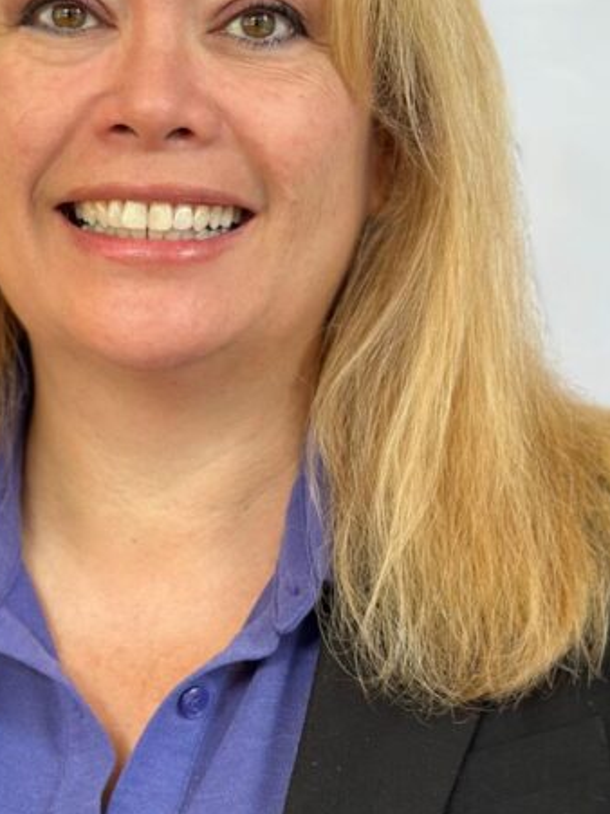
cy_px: 473
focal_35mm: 109
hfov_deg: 13.6
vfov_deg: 18.0
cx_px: 235
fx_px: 2562
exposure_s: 1/155
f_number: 1.78
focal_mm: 6.86
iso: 80
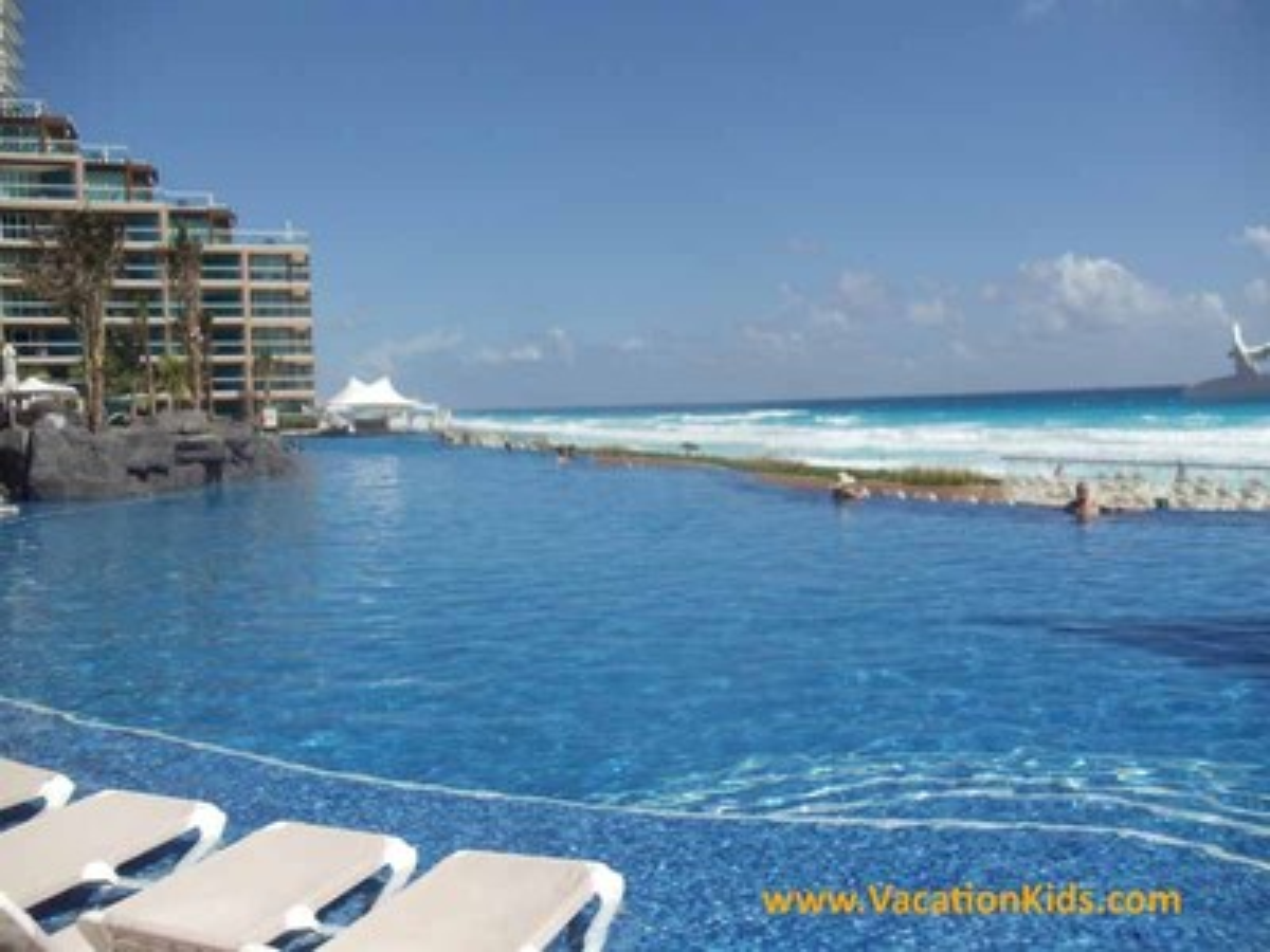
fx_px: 1614
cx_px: 635
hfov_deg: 42.9
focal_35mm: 44
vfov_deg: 32.9
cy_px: 476
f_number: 7.1
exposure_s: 1/500
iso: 100
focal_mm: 6
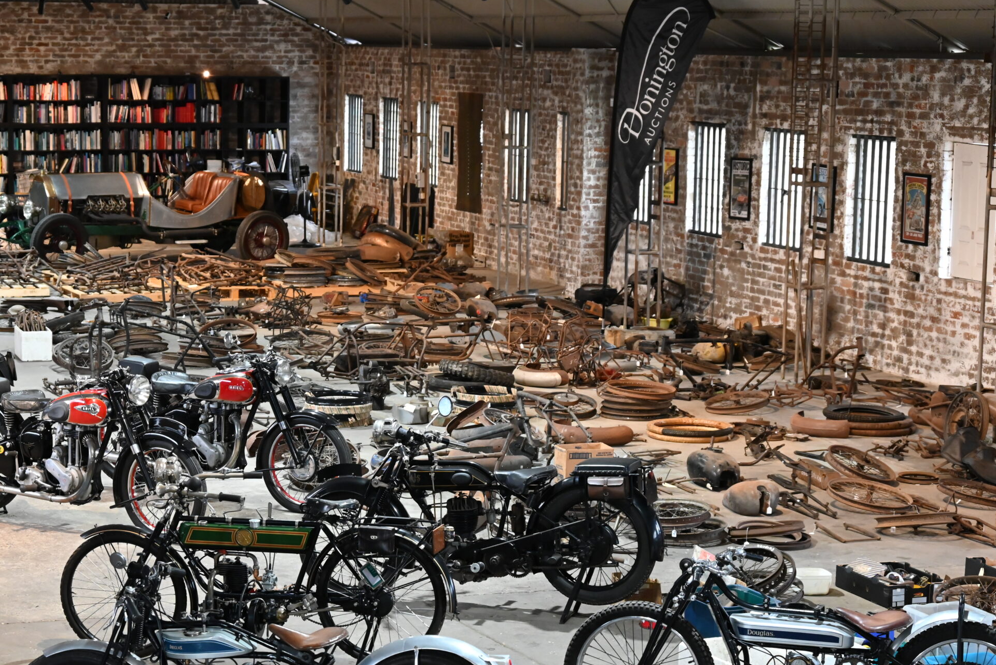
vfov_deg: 16.3
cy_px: 427
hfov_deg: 24.1
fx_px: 2325
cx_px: 373
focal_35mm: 84
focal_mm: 63
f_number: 6
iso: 3200
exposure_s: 1/100
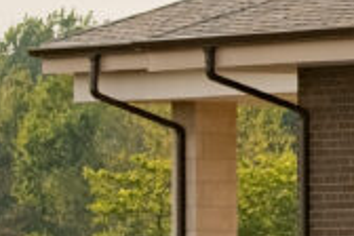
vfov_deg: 1.3
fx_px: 10088
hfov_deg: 2.0
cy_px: -86
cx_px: 1197
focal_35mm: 1026
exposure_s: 1/640
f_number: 4
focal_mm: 90
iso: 400
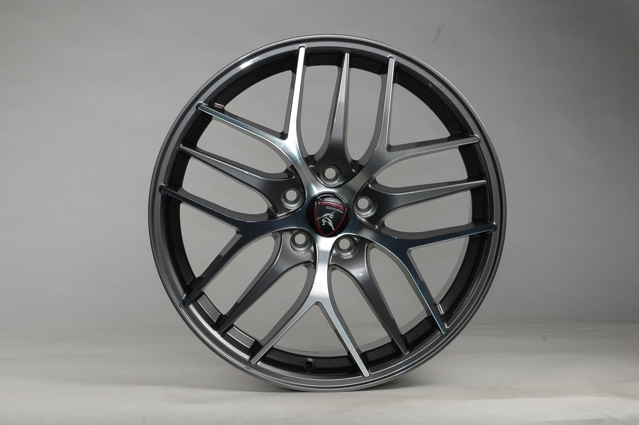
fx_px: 1596
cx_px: 320
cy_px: 212
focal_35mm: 90
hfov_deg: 22.6
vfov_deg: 15.2
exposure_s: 1/60
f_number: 11
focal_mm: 60
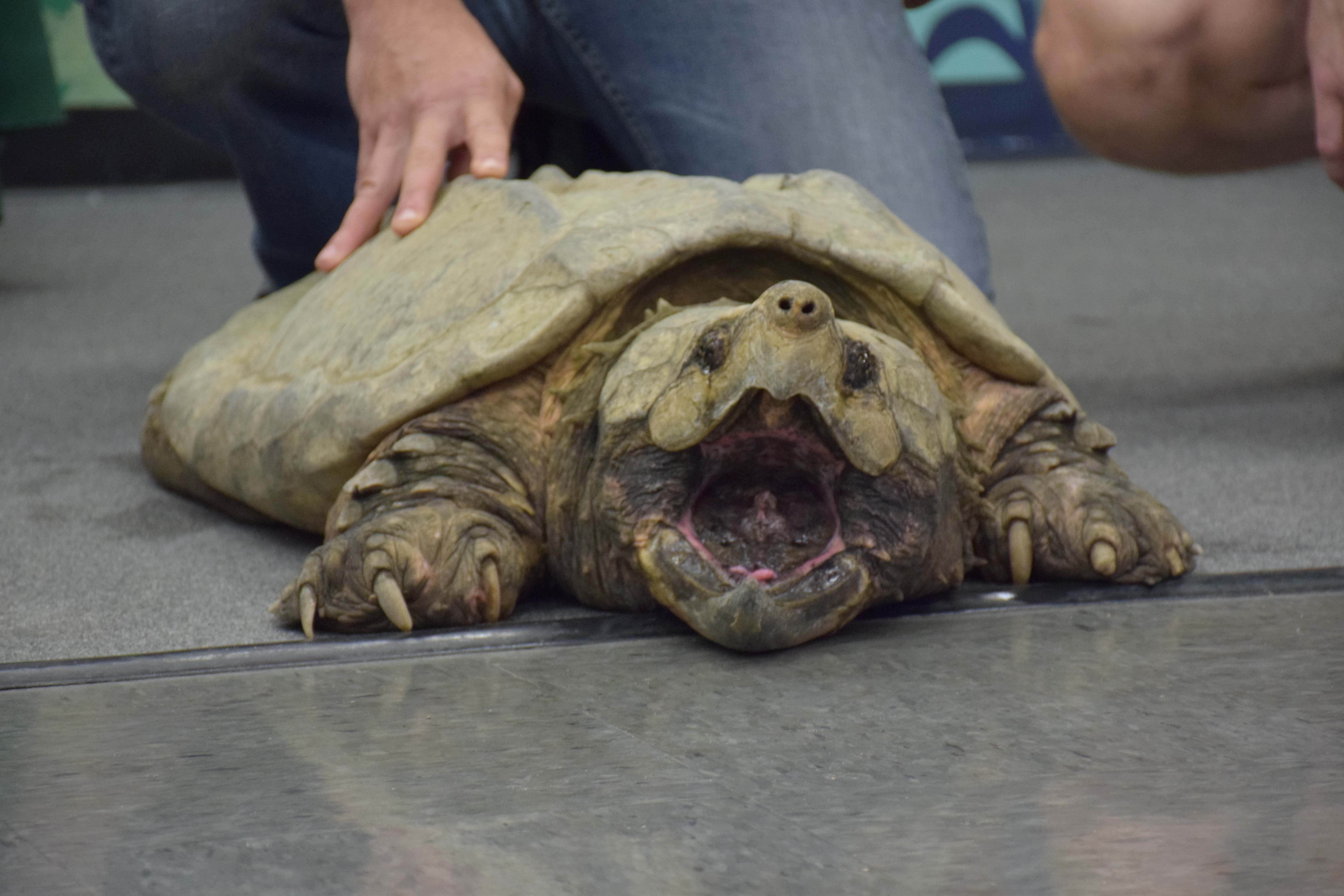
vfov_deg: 9.1
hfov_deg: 13.7
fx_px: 5600
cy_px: 448
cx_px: 672
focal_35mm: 150
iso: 1600
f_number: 5.6
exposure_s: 1/100
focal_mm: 100
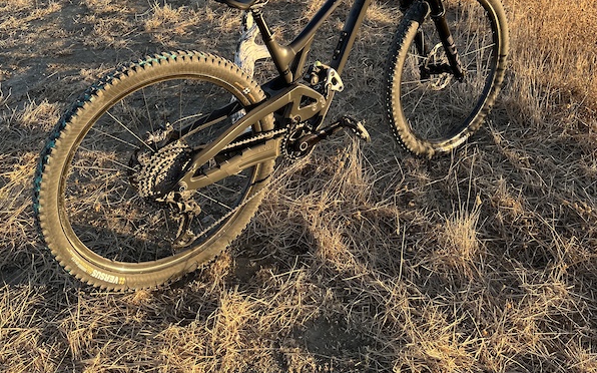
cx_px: 298
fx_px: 602
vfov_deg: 32.6
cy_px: 35
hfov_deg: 52.8
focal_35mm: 37
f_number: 1.6
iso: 50
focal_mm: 5.1
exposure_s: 1/520
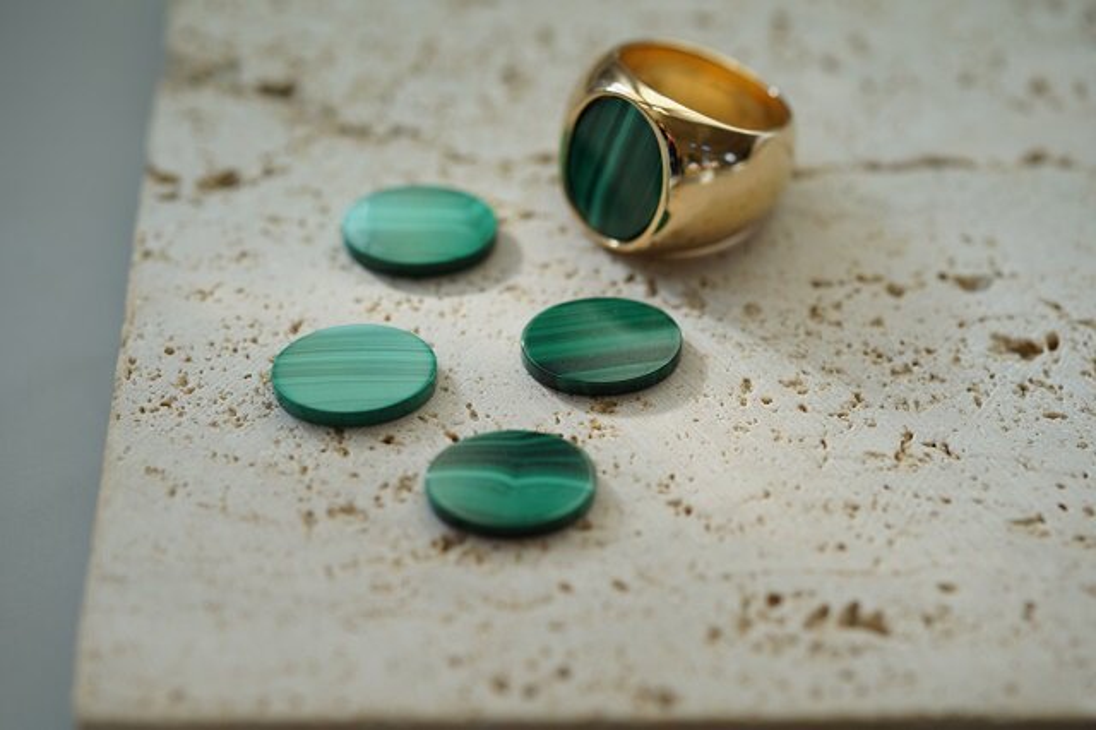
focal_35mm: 50
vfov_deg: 27.0
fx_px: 1521
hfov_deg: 39.6
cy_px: 365
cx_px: 548
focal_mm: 50
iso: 100
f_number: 4.5
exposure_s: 1/80
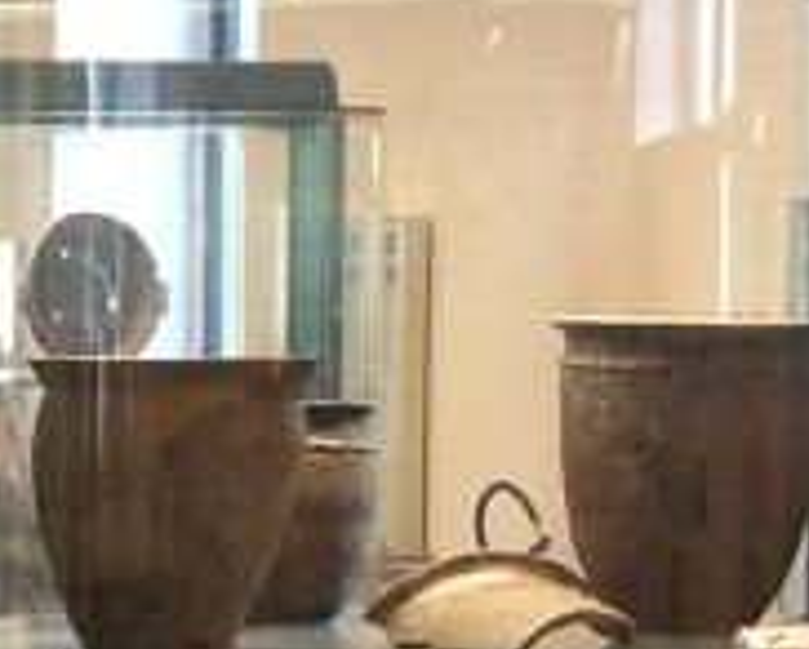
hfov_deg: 10.4
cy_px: 693
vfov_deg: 8.5
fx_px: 4314
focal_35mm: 180
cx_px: -360
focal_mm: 3.99
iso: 40
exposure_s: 1/20
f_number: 1.8
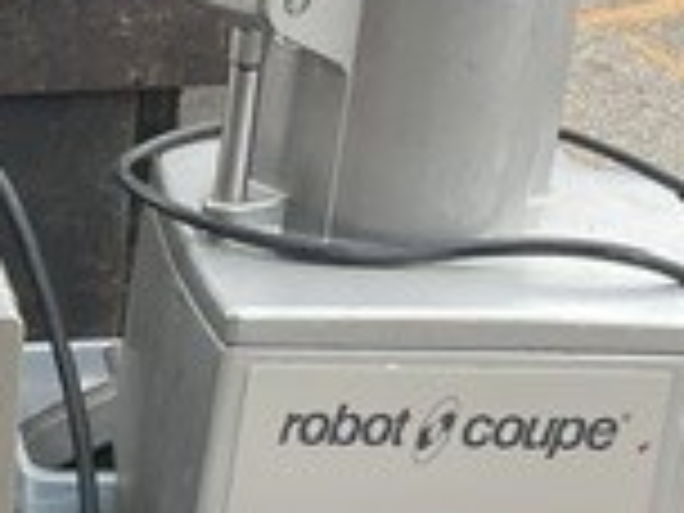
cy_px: 801
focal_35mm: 122
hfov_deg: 15.3
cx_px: -243
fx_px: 2411
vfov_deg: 11.6
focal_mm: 3
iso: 16
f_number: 1.8
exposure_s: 1/439
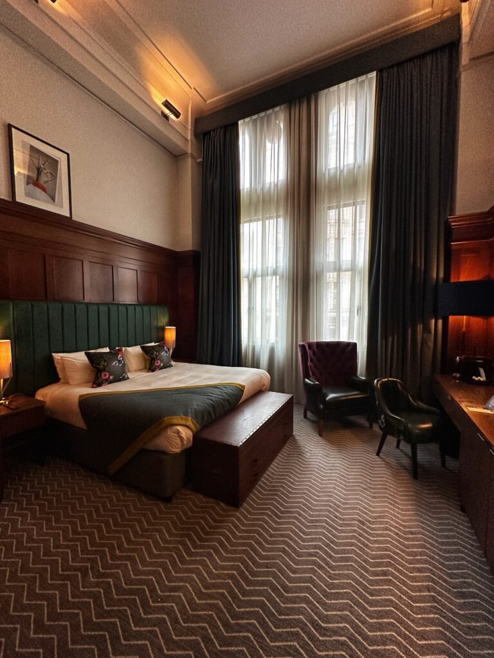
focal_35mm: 14
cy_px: 329
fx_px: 266
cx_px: 247
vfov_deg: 102.1
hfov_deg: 85.7
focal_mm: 2.22
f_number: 2.2
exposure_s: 1/100
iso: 320
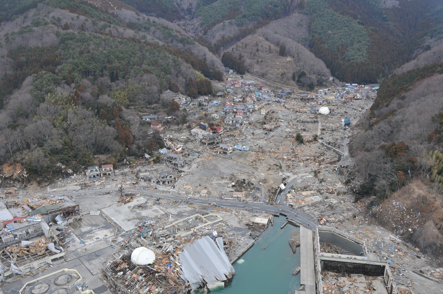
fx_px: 406
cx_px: 222
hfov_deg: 57.3
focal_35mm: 33
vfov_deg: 39.9
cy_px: 147
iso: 250
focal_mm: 22
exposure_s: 1/250
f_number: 8
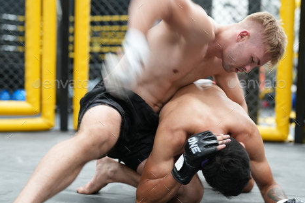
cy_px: 114
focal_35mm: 63
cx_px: 157
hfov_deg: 31.9
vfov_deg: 21.6
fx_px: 534
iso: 200
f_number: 2
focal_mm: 50
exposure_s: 1/62.1
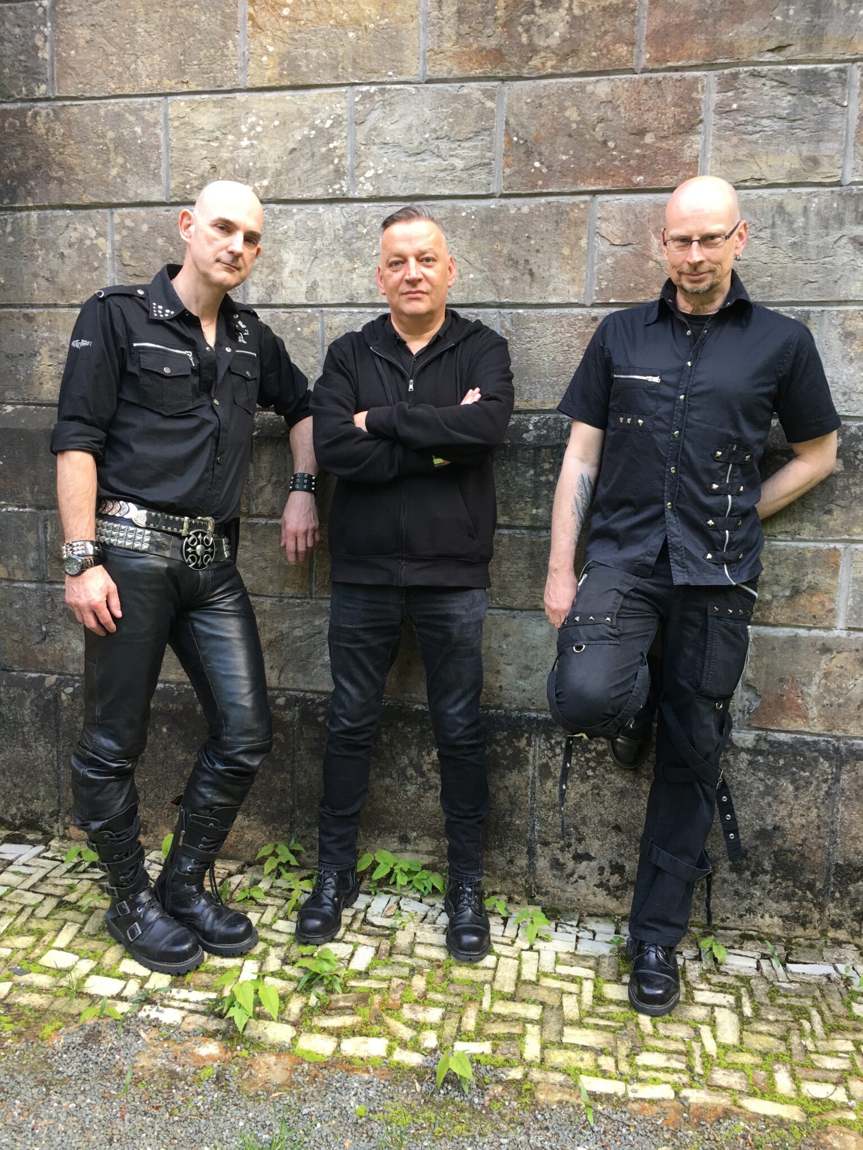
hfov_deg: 48.2
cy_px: 575
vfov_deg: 61.7
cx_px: 432
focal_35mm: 29
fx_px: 964
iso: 25
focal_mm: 4.15
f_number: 2.2
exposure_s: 1/33
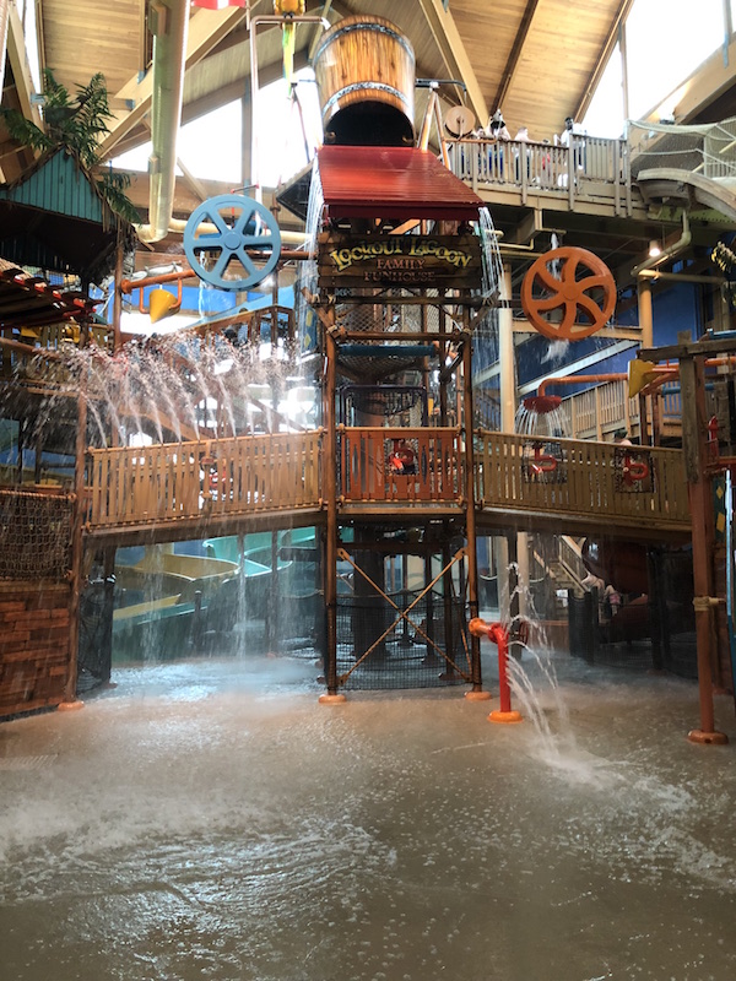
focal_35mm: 28
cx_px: 368
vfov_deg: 63.4
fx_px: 794
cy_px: 490
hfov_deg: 49.7
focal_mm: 4
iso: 80
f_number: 1.8
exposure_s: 1/15
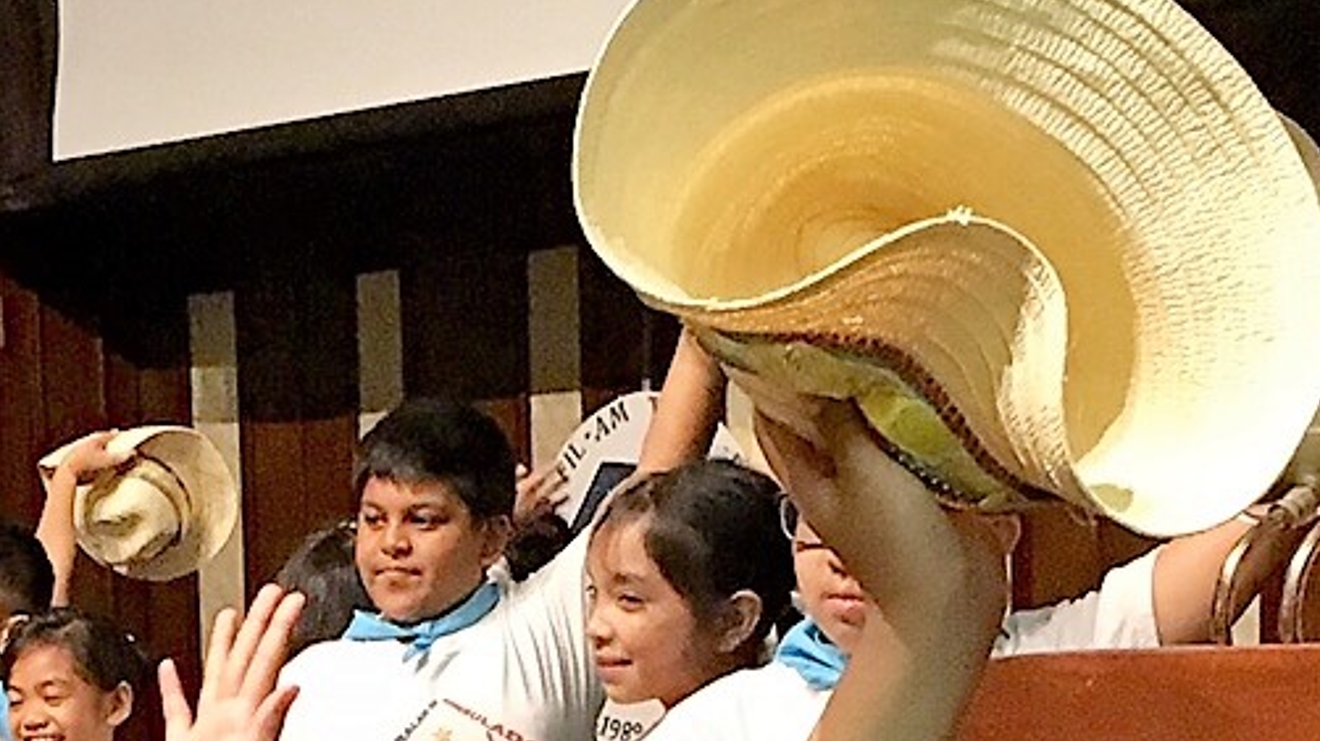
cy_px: 1340
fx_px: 4444
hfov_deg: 16.8
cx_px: 292
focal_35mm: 127
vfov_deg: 9.1
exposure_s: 1/30
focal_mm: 4.15
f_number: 2.2
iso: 200
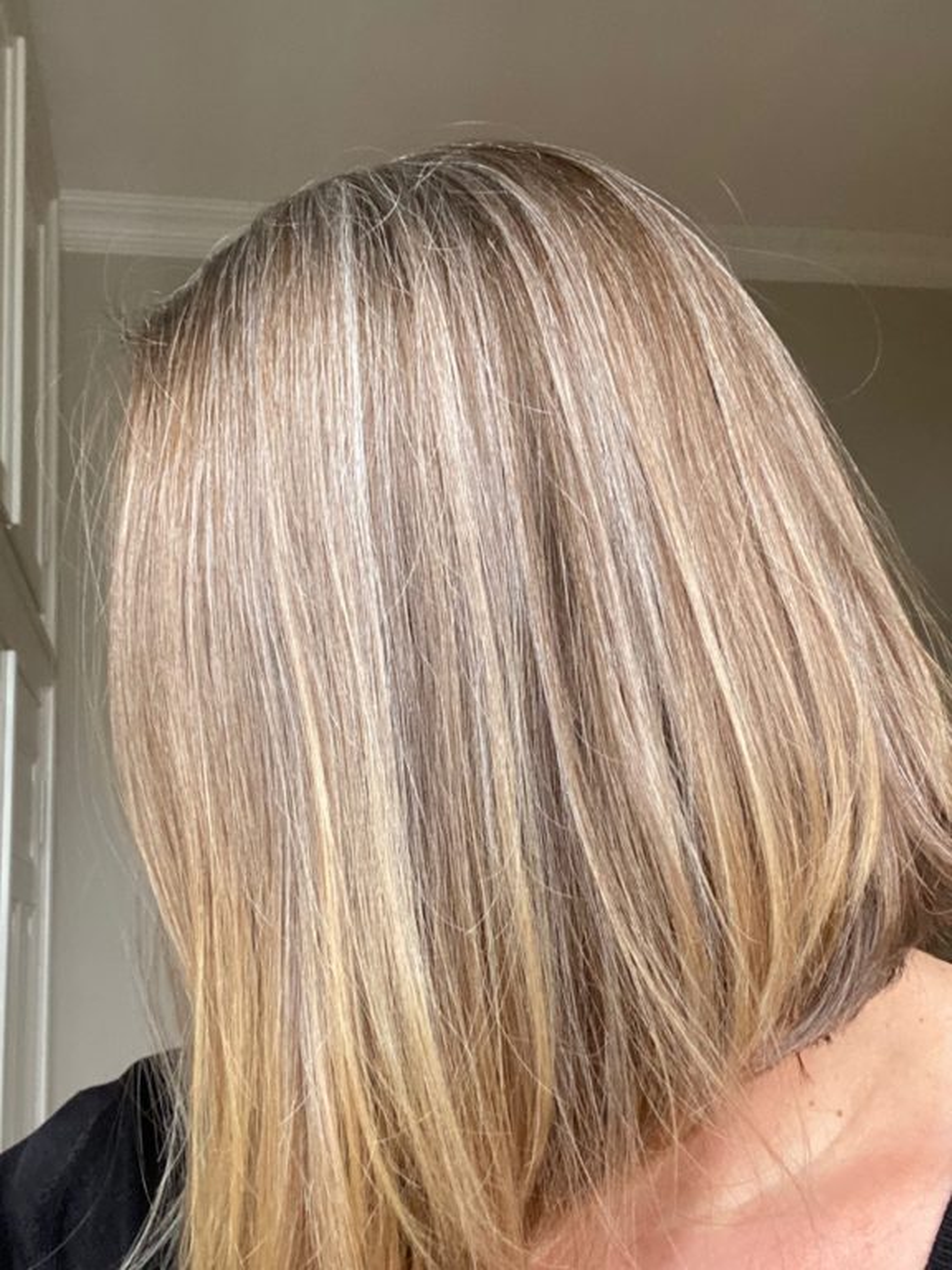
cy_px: 635
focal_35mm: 30
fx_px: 1100
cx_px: 476
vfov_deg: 60.0
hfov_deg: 46.8
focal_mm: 2.71
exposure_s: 1/60
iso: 250
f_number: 2.2
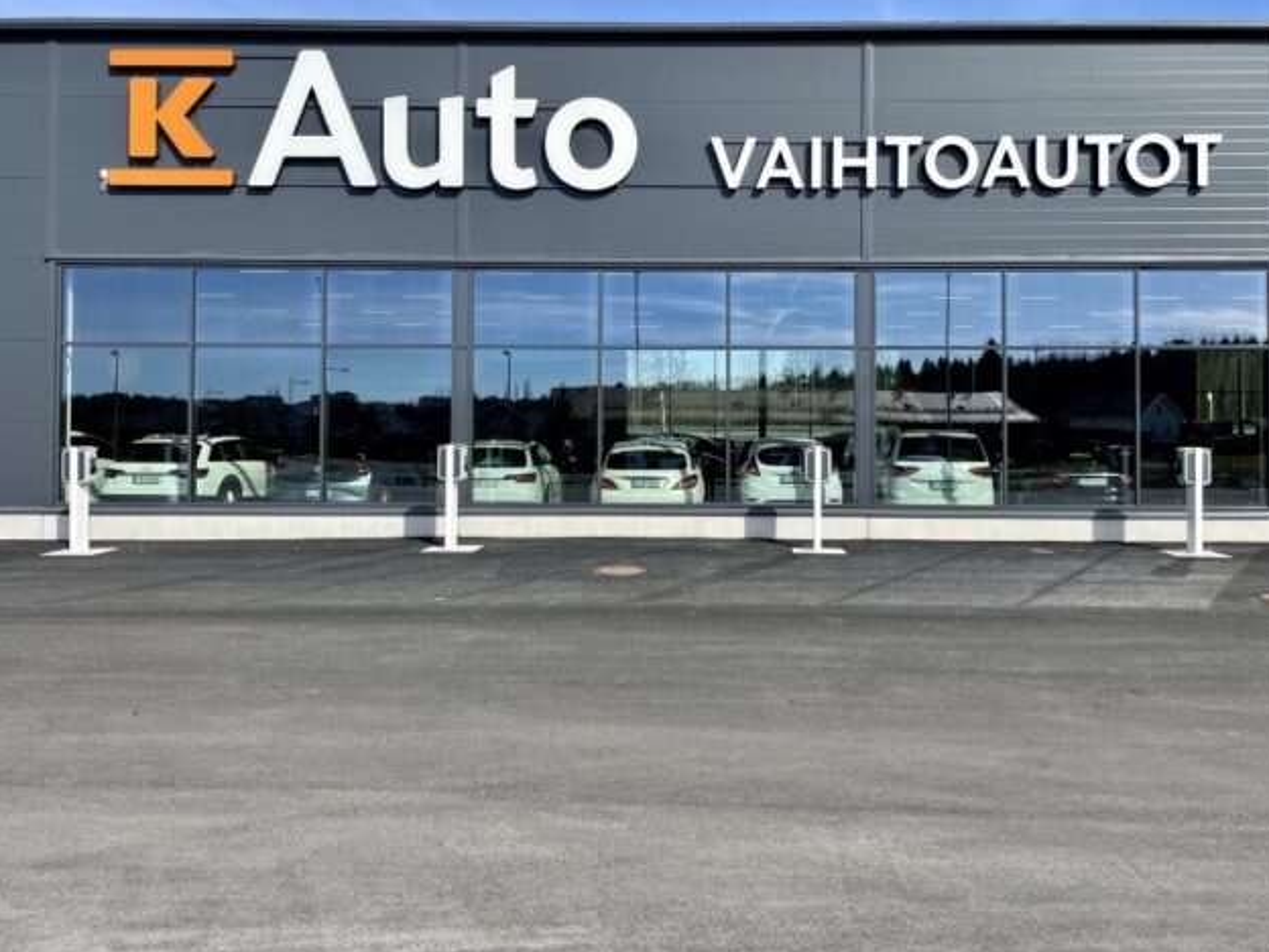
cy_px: 433
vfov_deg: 48.2
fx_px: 1063
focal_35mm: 29
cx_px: 704
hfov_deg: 61.5
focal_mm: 4.2
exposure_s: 1/2882
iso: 32
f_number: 1.6
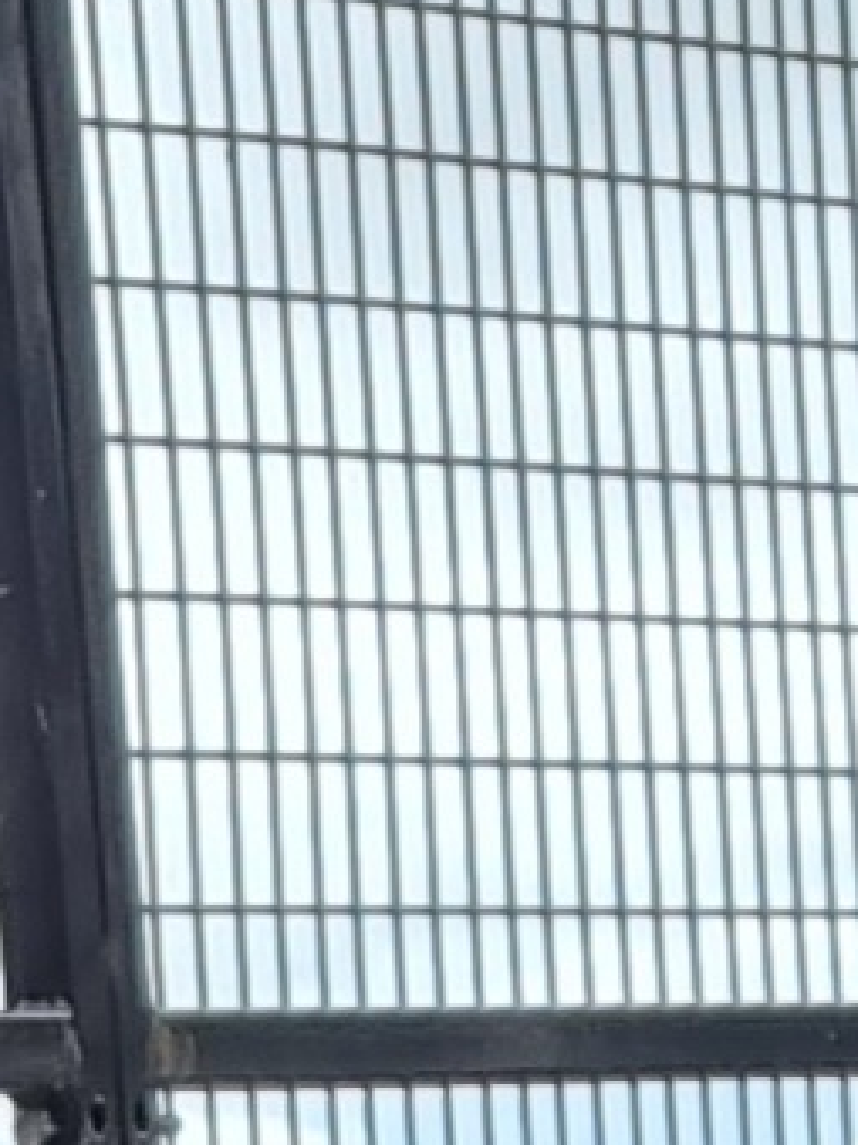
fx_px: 6085
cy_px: 3381
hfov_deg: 7.3
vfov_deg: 8.9
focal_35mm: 184
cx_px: -1503
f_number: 1.8
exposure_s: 1/400
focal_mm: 5.4
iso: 50
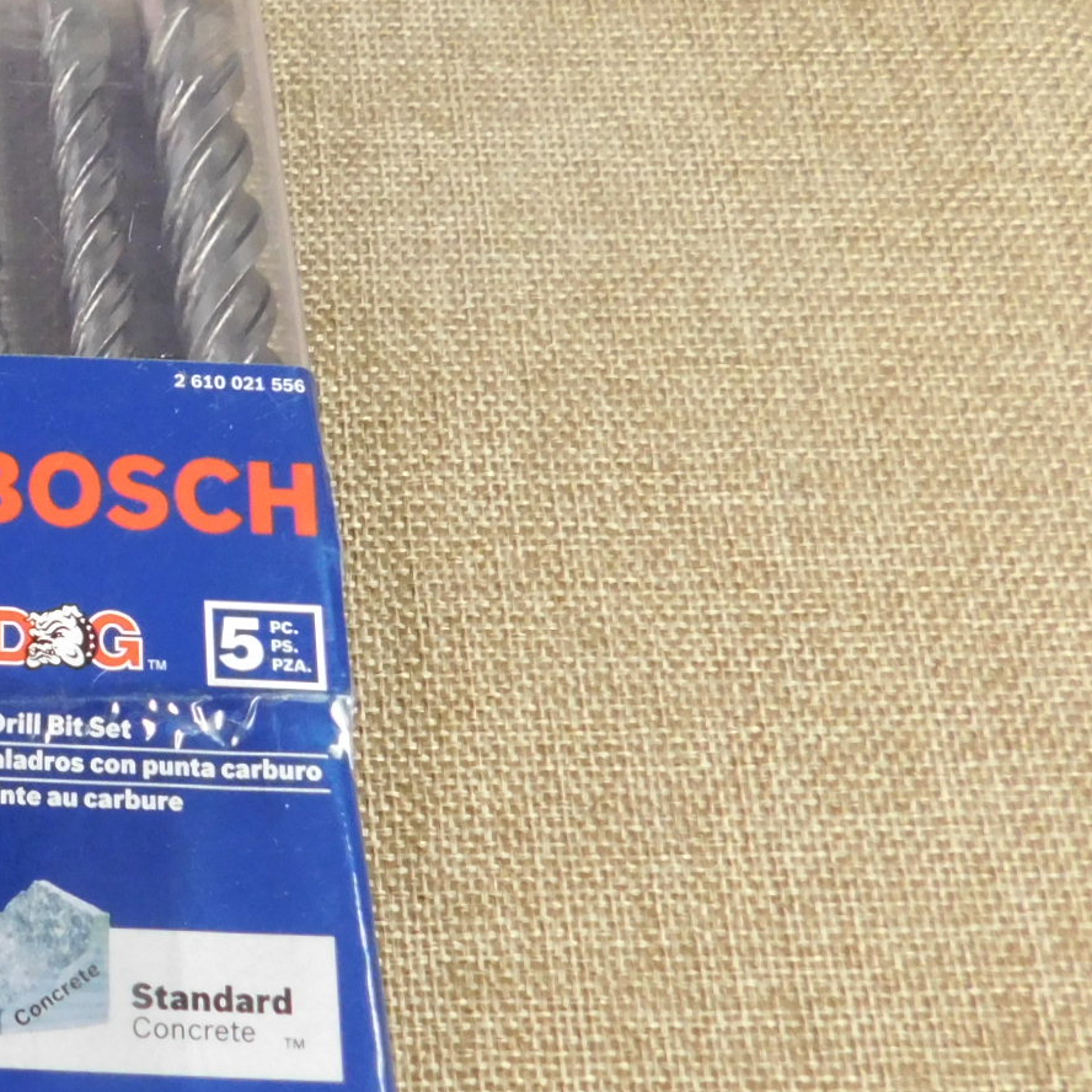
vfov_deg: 32.7
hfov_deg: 28.1
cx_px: -264
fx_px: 1856
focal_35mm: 52
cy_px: 630
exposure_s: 1/30
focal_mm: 4
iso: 320
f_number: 3
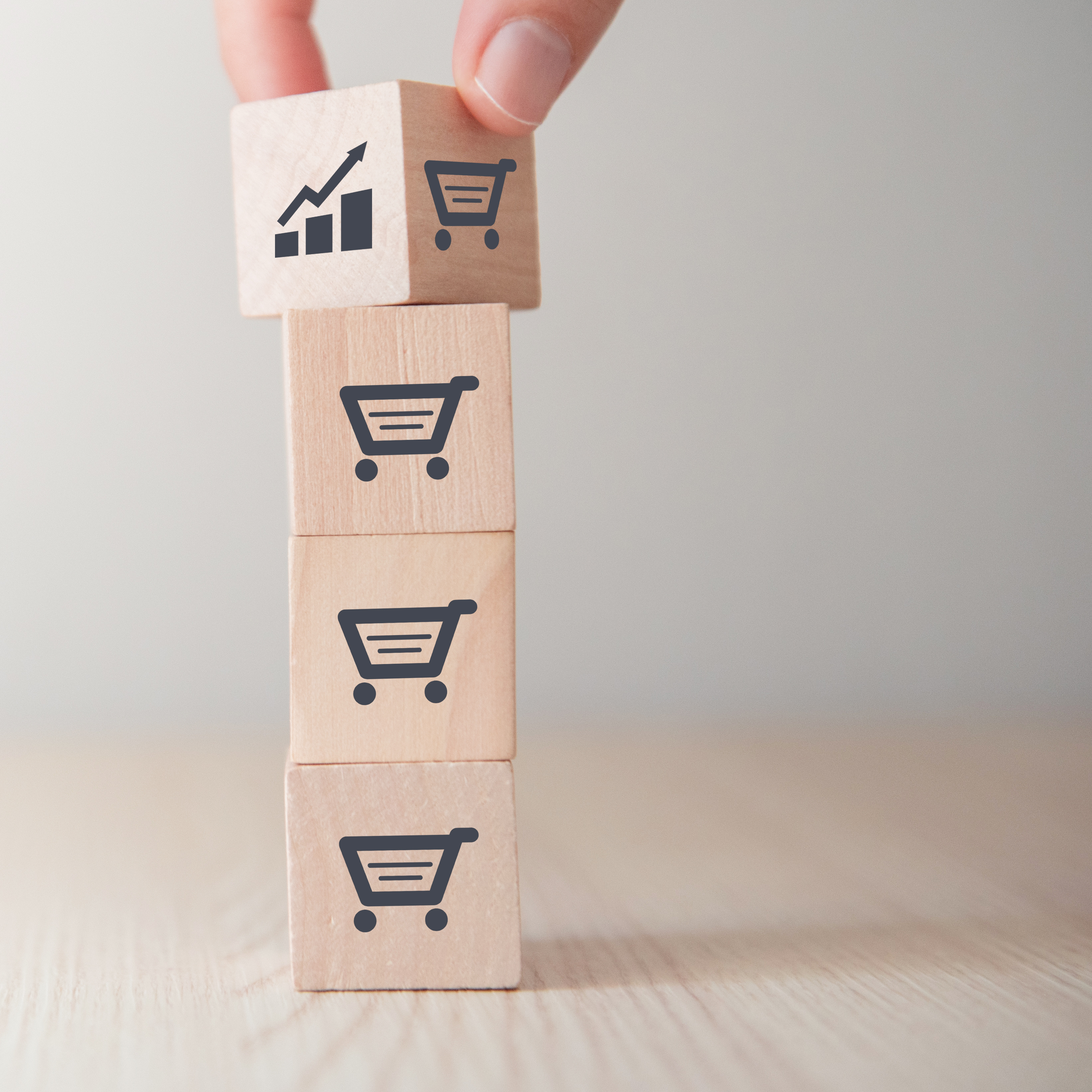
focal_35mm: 81
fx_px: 2891
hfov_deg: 21.0
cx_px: 128
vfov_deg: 21.4
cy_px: 430
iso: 500
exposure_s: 1/30
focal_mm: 52
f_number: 3.2
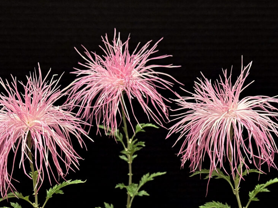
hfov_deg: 29.0
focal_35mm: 67
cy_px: 140
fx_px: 538
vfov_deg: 21.8
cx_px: 128
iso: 640
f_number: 1.78
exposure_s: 1/30
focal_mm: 6.86
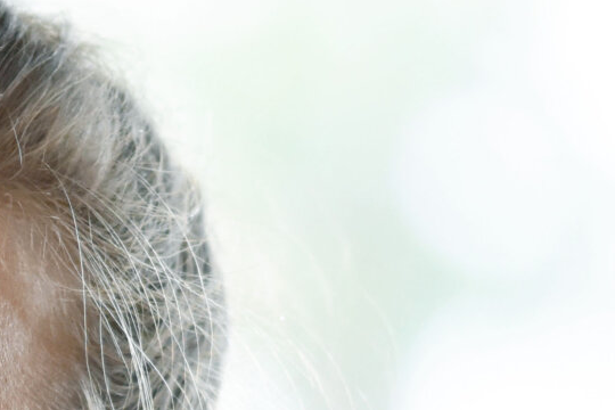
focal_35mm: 746
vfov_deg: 1.8
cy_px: 669
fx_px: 12749
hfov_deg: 2.8
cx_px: -342
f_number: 3
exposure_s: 1/500
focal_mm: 105
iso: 1400
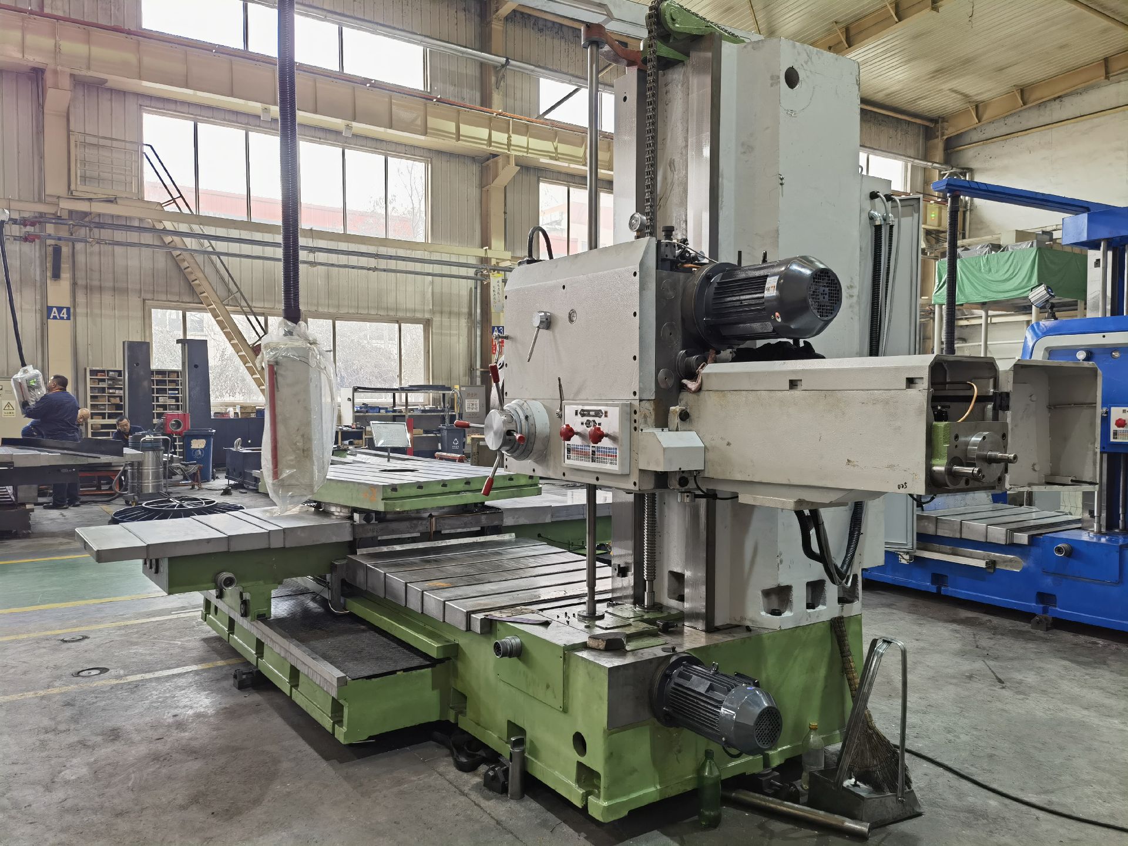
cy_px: 423
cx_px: 564
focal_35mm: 27
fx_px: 880
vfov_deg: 51.4
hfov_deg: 65.3
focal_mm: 6.67
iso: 160
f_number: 1.9
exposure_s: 1/50
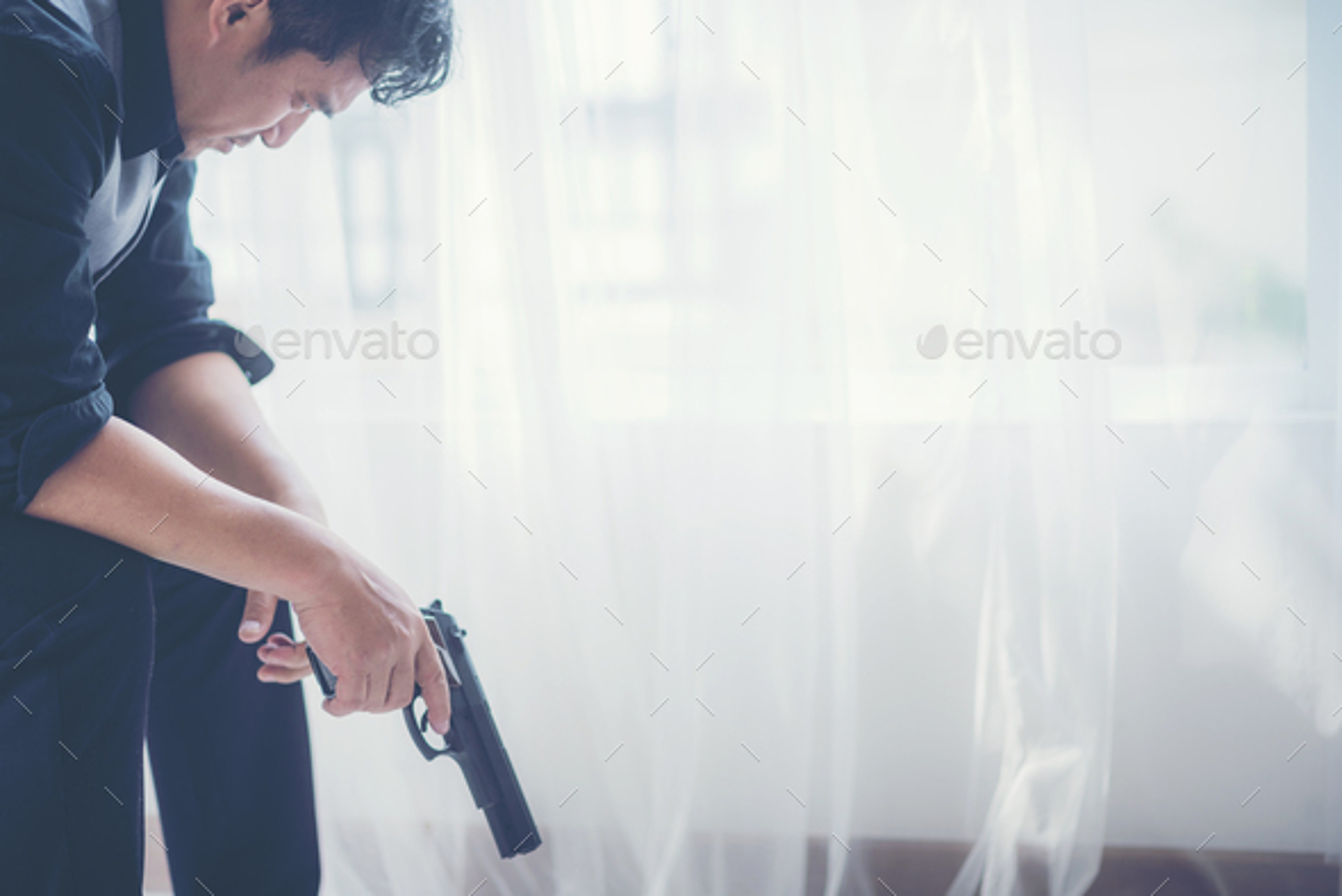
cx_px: 671
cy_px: 448
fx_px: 3170
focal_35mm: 85
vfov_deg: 16.1
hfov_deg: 23.9
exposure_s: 1/320
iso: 160
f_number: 2
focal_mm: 85
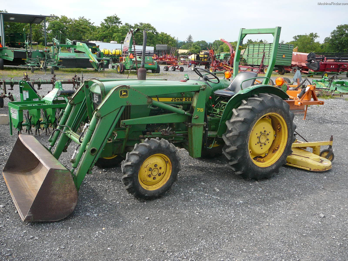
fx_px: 352
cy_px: 130
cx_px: 174
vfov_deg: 40.7
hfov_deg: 52.6
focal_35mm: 35
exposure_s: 1/500
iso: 80
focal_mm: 5.2
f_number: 2.8
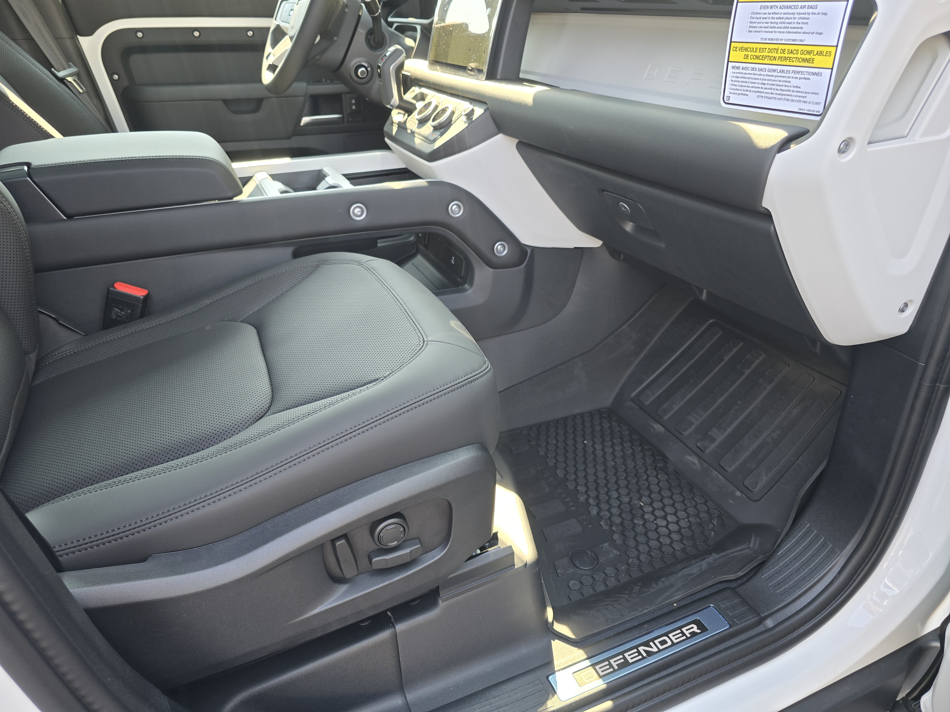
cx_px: 475
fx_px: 631
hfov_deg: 73.9
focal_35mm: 23
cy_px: 356
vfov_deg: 58.9
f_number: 1.7
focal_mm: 6.3
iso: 100
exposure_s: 1/180
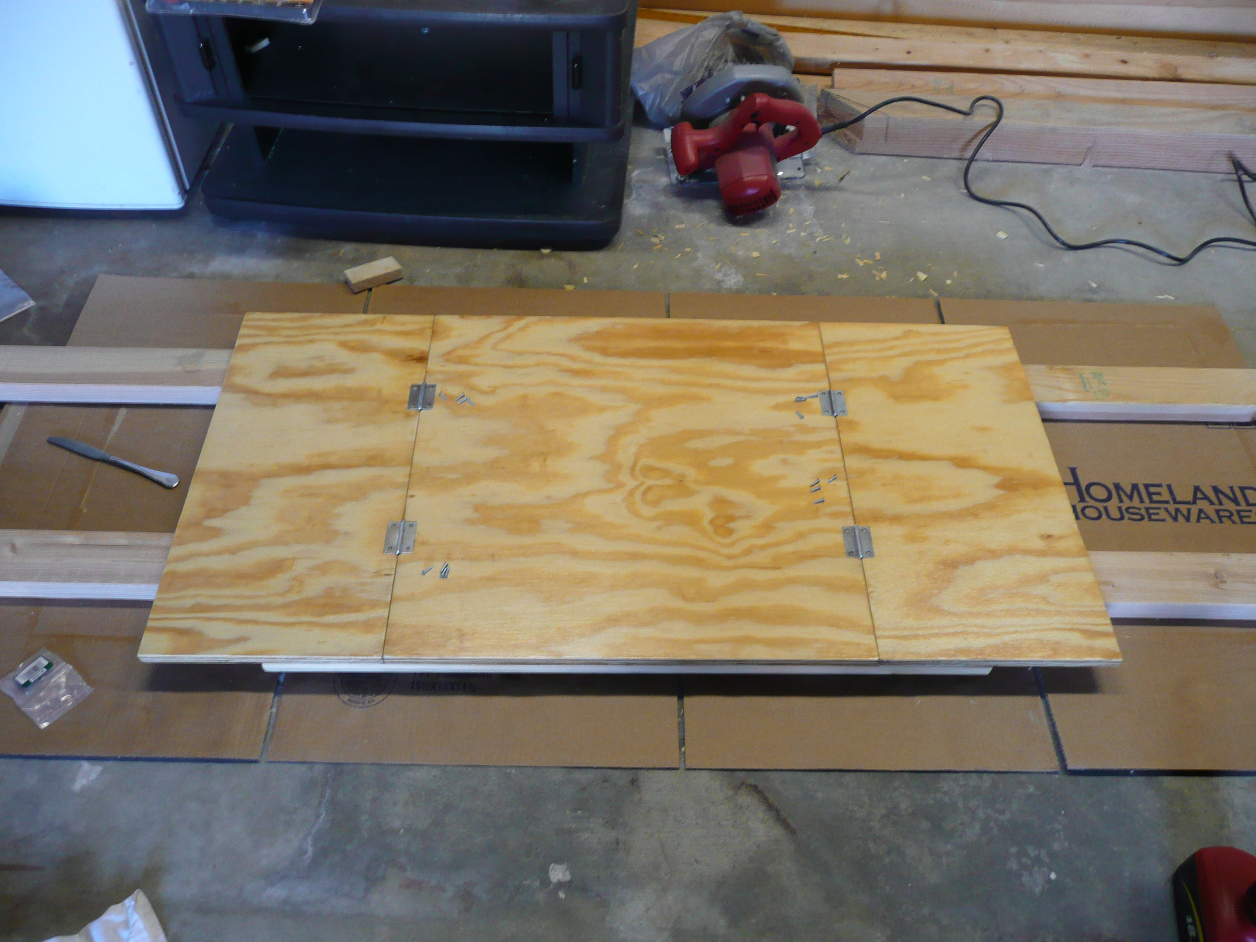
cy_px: 471
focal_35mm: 28
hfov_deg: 63.4
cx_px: 628
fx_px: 1016
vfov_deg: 49.7
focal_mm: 4.6
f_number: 3.3
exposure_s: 1/10
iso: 200
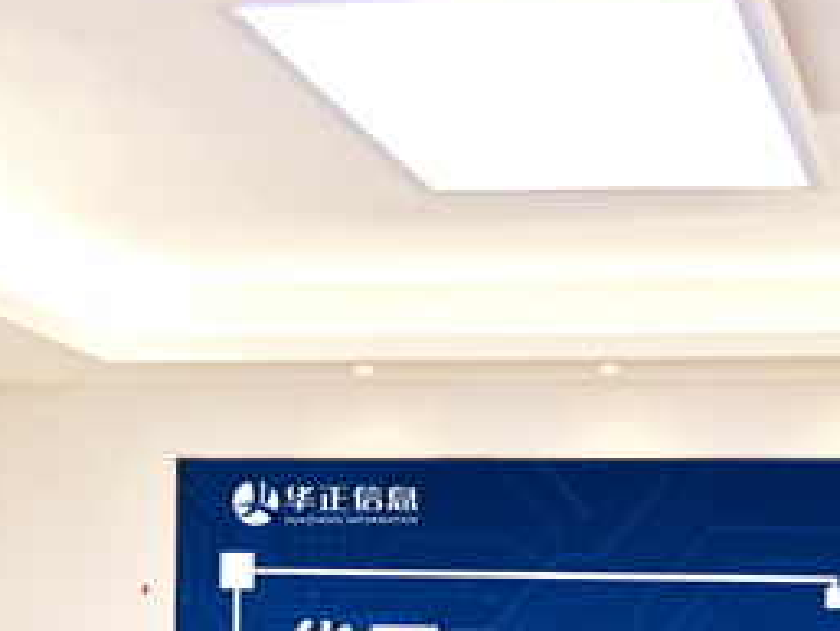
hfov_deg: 23.1
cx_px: 608
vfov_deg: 16.3
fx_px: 2039
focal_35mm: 84
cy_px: 906
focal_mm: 5.56
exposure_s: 1/111
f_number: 1.6
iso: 50
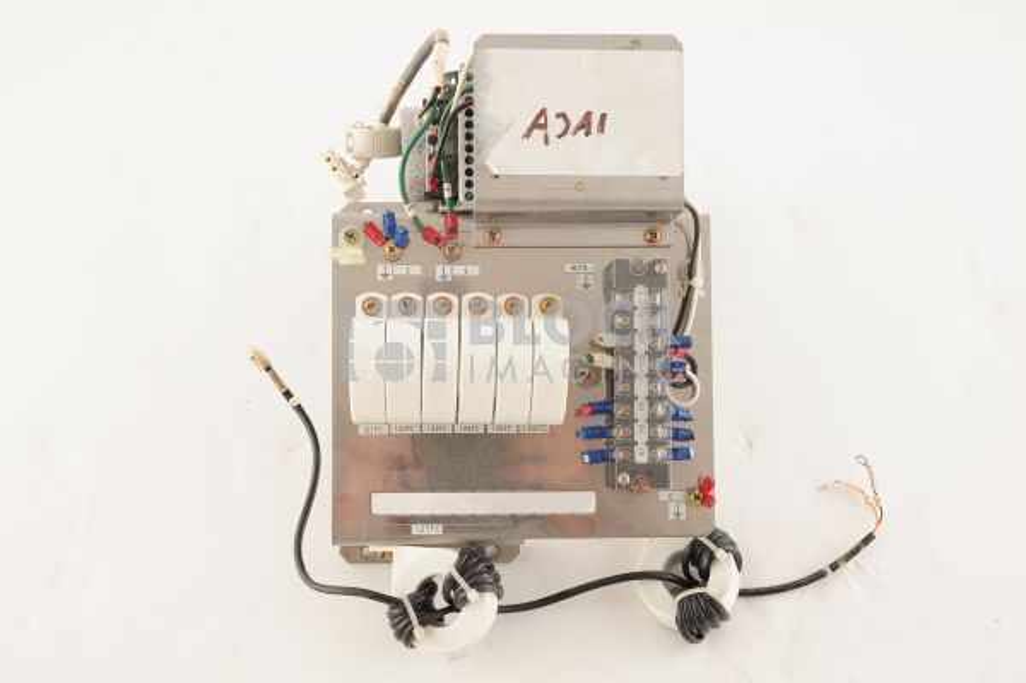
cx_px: 513
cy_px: 342
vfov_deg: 26.9
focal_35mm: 50
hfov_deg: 39.6
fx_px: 1424
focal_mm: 50
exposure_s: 1/200
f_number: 11
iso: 1600
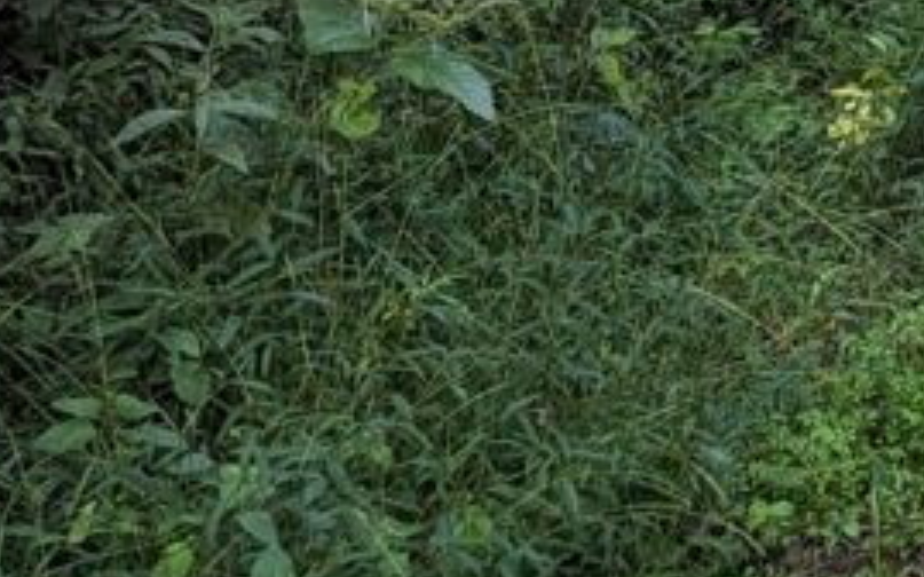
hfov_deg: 13.4
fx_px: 3651
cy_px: -728
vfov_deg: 8.4
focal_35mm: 145
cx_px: 1491
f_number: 1.85
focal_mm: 6.81
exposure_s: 1/62.1
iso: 25
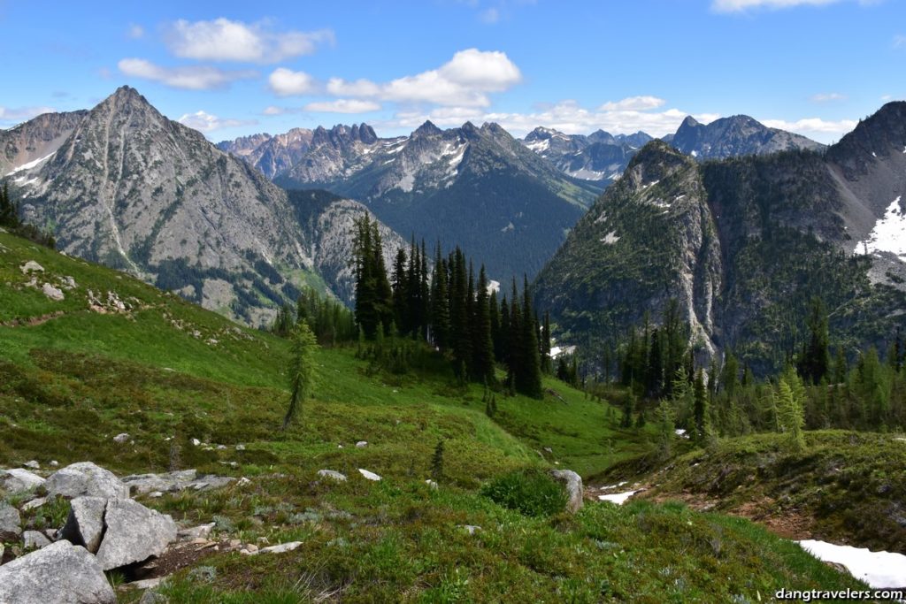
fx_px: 755
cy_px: 302
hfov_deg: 61.9
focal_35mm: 30
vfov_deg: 43.6
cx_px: 453
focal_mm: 20
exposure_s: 1/320
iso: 400
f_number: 10
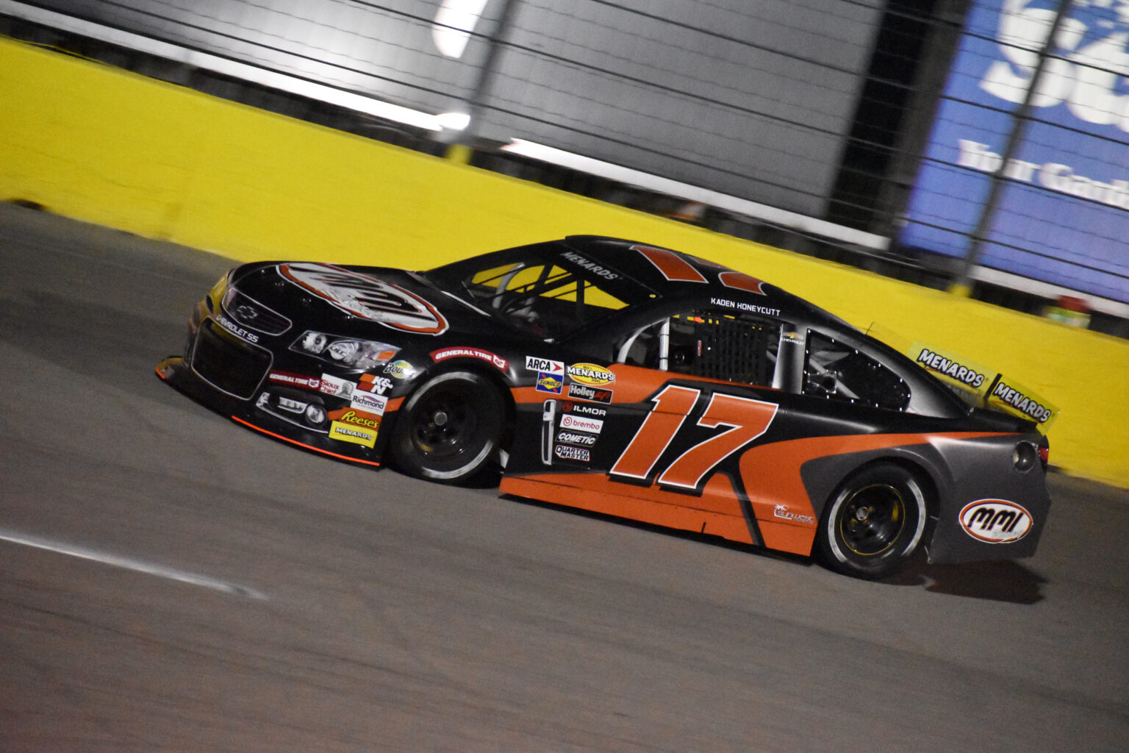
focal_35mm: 240
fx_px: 7526
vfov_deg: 5.7
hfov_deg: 8.6
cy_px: 376
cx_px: 564
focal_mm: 160
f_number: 5
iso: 10000
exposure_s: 1/400
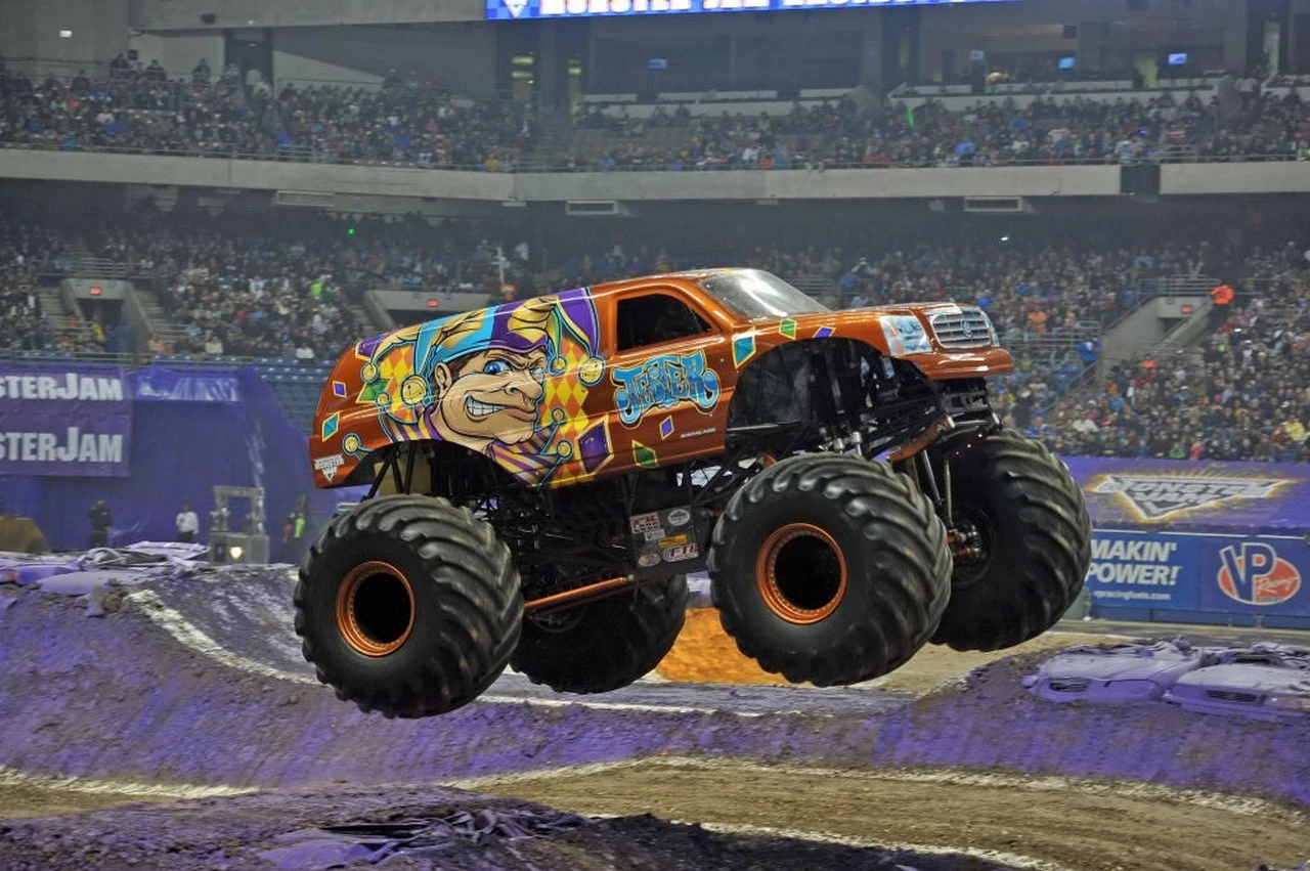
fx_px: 3708
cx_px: 655
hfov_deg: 20.0
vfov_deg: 13.4
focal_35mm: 102
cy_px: 436
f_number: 2.8
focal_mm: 102
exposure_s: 1/400
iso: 1000
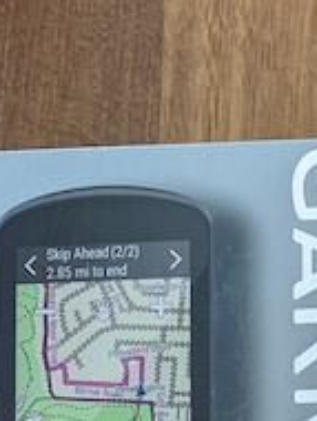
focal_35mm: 101
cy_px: 292
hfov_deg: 11.6
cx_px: 802
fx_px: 1230
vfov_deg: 19.3
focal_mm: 6.81
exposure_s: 1/24
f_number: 1.85
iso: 47
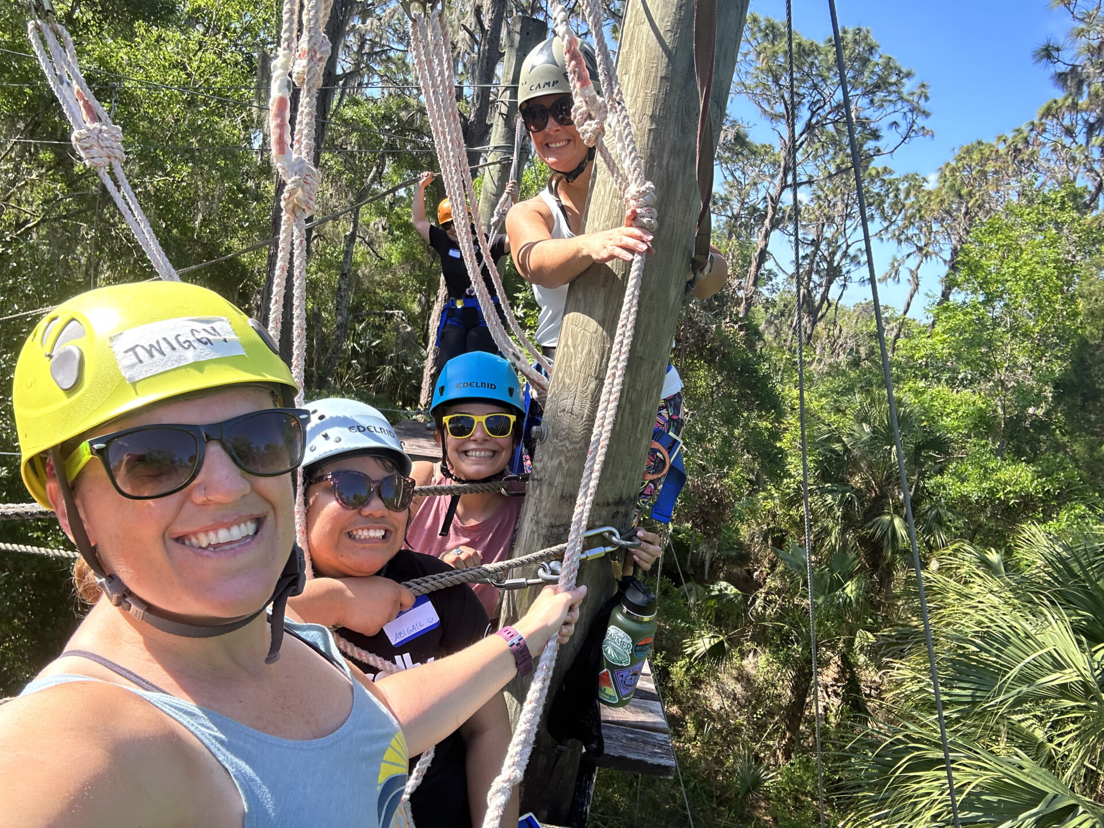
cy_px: 414
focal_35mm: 23
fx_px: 734
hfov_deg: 73.9
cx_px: 552
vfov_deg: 58.9
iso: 25
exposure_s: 1/276
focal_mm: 2.69
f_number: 1.9
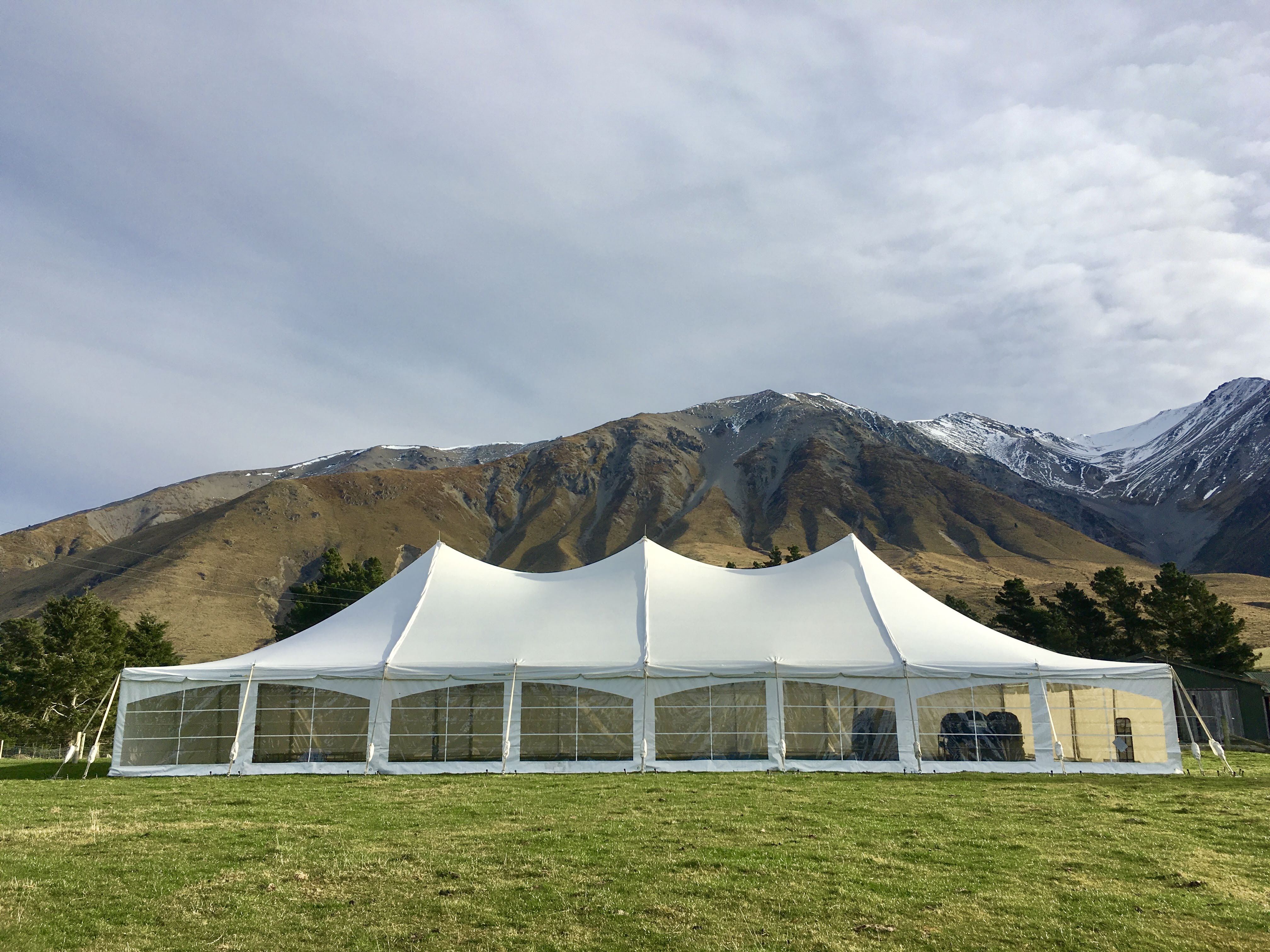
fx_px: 1064
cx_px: 635
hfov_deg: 61.7
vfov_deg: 48.2
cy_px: 476
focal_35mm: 29
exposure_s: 1/1479
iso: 25
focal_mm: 4.15
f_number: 2.2
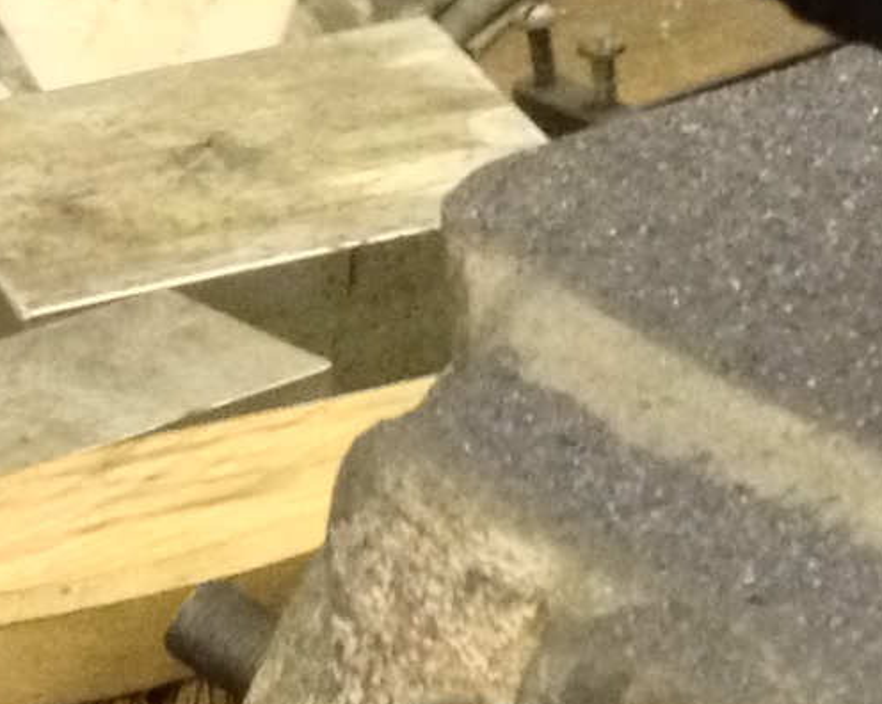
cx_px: 2145
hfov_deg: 7.9
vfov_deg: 6.9
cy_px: 219
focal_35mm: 225
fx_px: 5869
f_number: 2.4
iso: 400
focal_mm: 4.28
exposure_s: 1/20
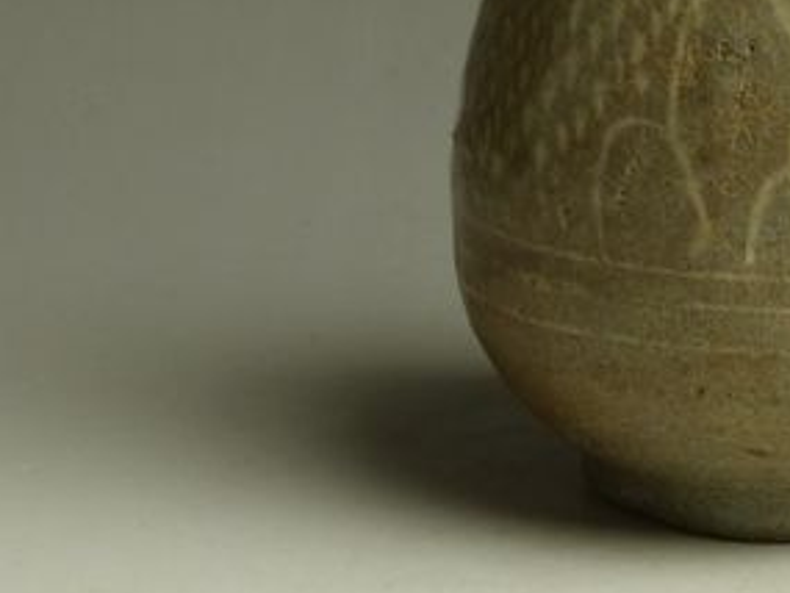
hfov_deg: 6.6
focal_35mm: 300
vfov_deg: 4.9
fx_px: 6849
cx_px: 840
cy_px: -134
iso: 200
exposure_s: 1/60
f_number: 3.5
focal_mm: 20.5
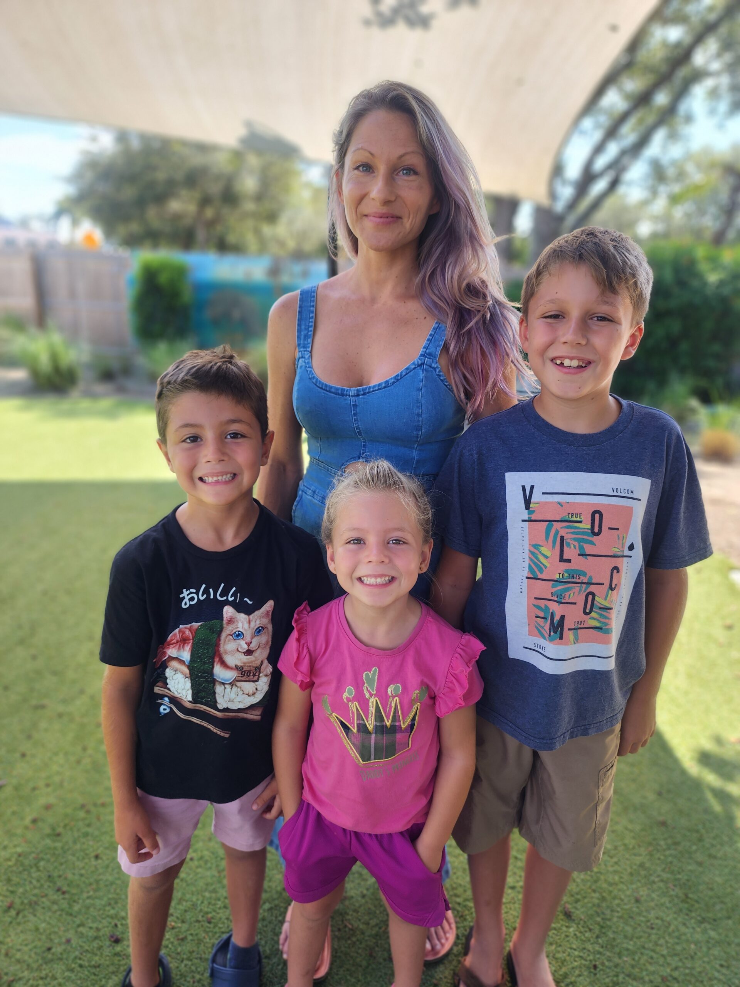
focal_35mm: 23
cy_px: 494
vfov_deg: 73.9
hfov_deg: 58.9
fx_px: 656
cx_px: 370
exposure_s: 1/120
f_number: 1.8
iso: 16
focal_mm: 6.4
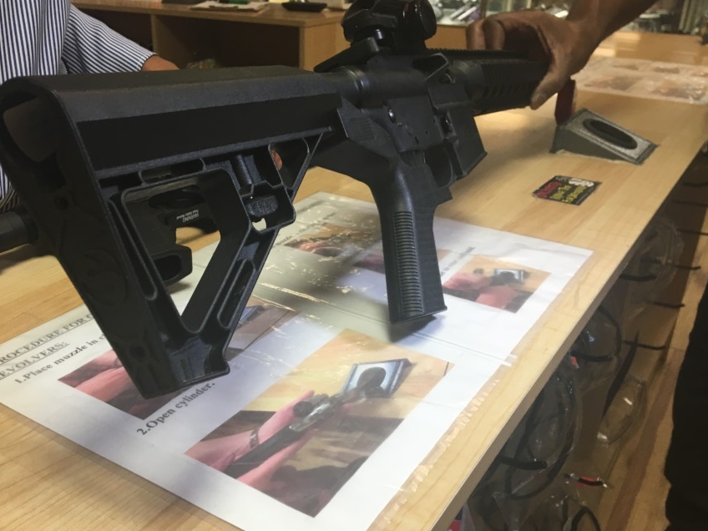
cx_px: 303
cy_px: 298
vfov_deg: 40.6
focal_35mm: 35
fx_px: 716
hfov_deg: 52.4
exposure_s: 1/30
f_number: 2.2
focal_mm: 4.15
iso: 32
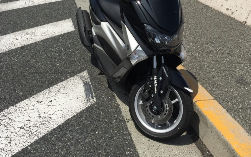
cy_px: 25
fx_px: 287
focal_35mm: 42
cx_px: 125
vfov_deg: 29.6
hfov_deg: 47.2
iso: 32
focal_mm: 4.15
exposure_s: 1/3968
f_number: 2.2
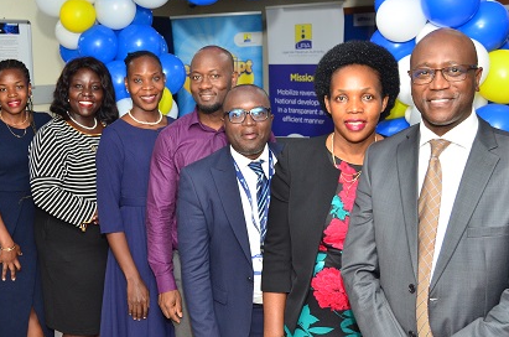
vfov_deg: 26.9
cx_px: 203
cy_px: 159
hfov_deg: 39.5
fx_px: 705
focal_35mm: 50
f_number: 4.5
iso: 800
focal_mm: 22
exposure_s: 1/320
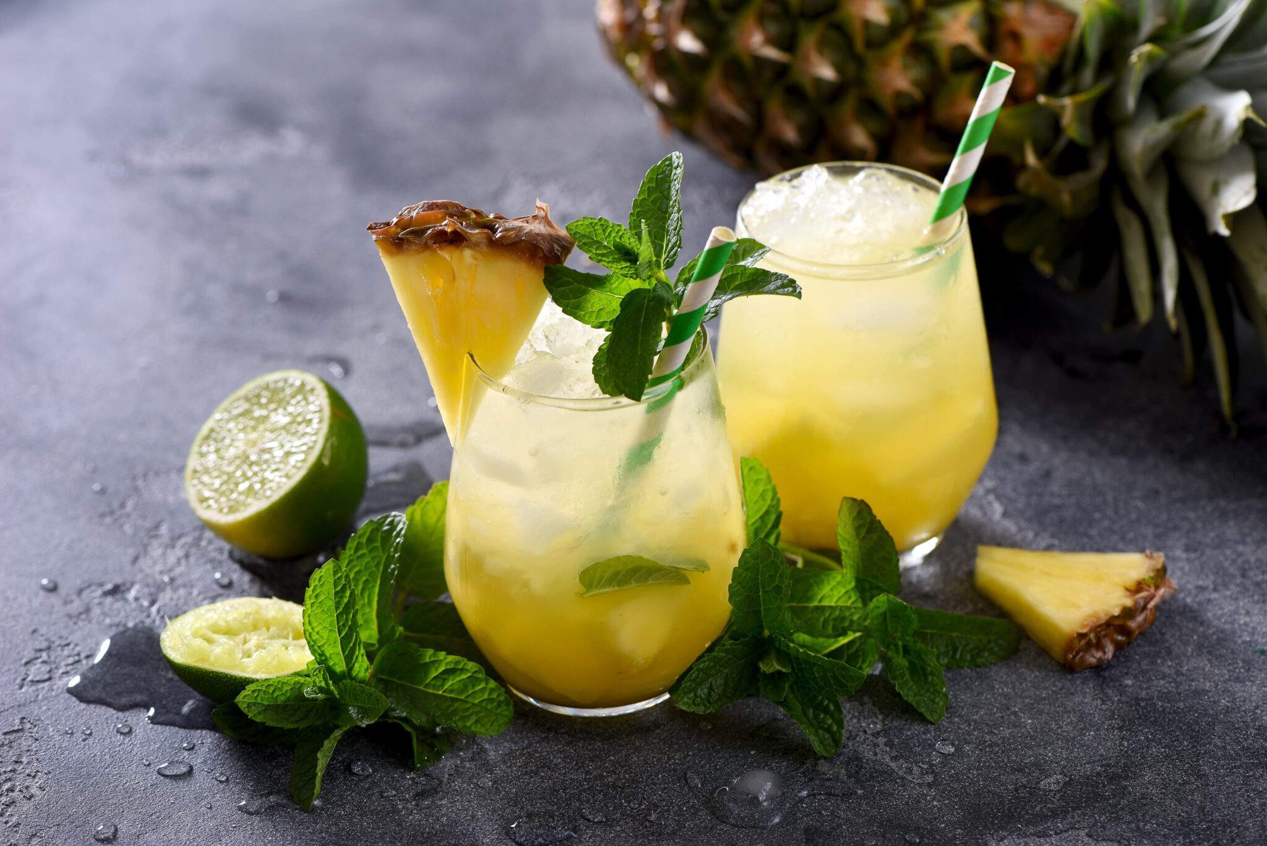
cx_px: 634
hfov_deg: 19.4
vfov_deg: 13.1
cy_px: 423
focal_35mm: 105
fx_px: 3697
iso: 100
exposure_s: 1/160
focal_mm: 105
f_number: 7.1
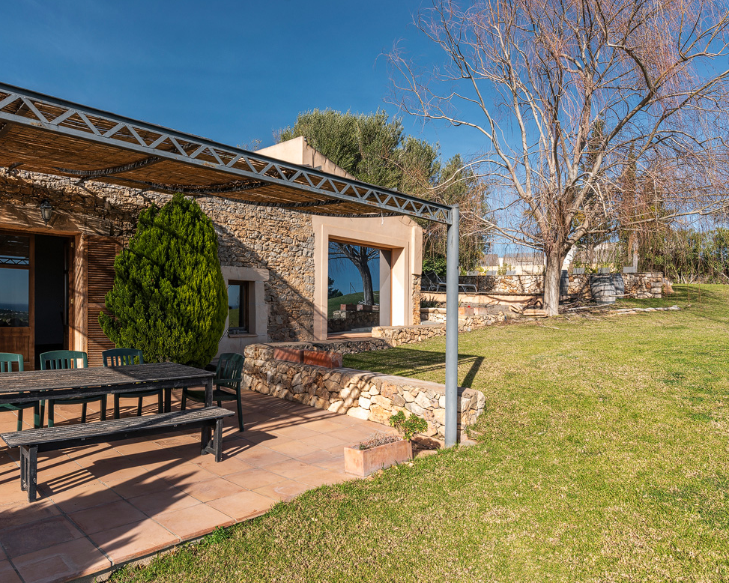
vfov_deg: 63.1
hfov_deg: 74.3
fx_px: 475
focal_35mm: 22
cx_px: 296
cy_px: 296
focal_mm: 19
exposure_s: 1/250
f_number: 7.1
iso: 100
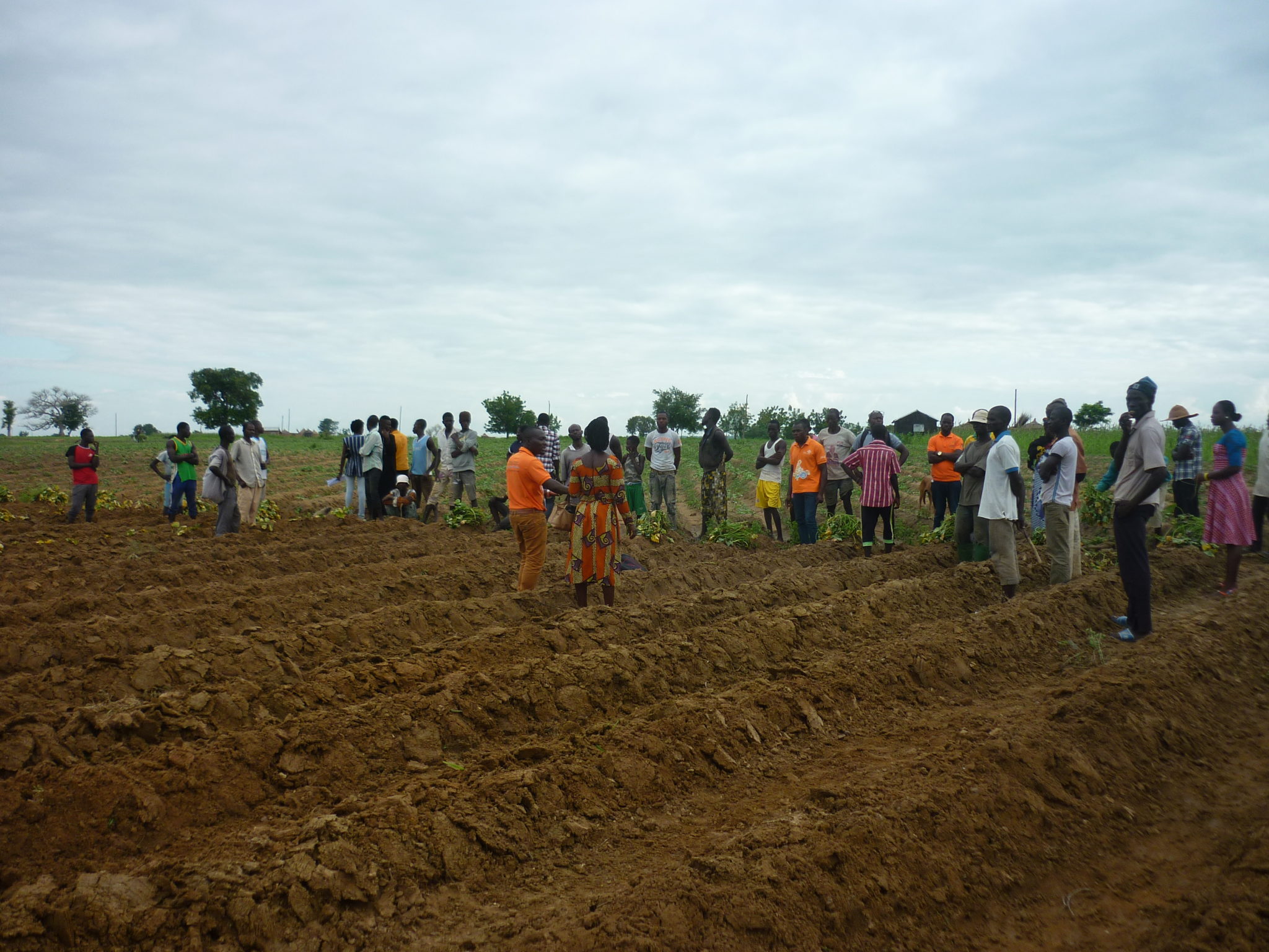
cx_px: 634
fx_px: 1210
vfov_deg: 42.9
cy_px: 476
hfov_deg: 55.4
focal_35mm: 33
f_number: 2.8
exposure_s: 1/500
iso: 80
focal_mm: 5.5
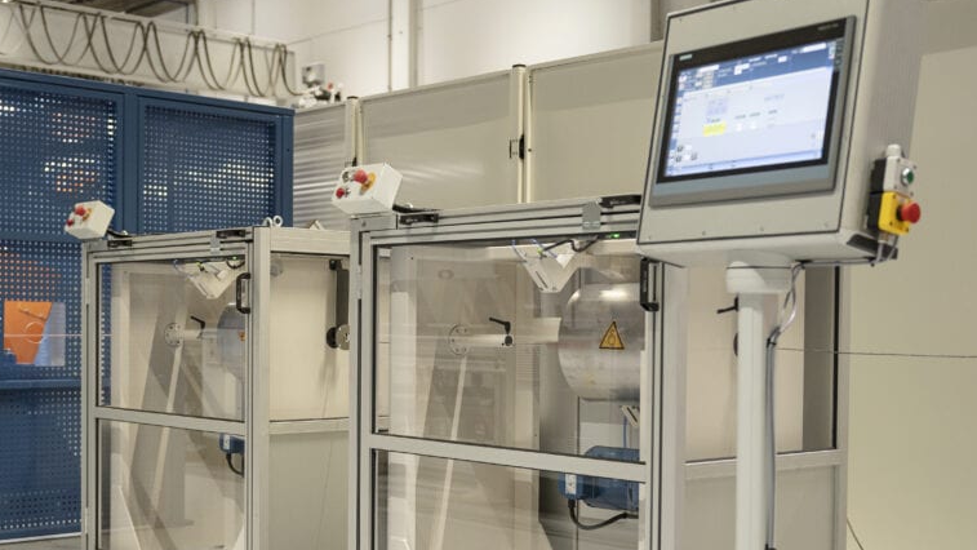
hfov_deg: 40.5
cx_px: 434
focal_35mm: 51
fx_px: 1321
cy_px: 370
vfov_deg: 23.4
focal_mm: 36
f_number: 2.8
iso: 800
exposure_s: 1/160
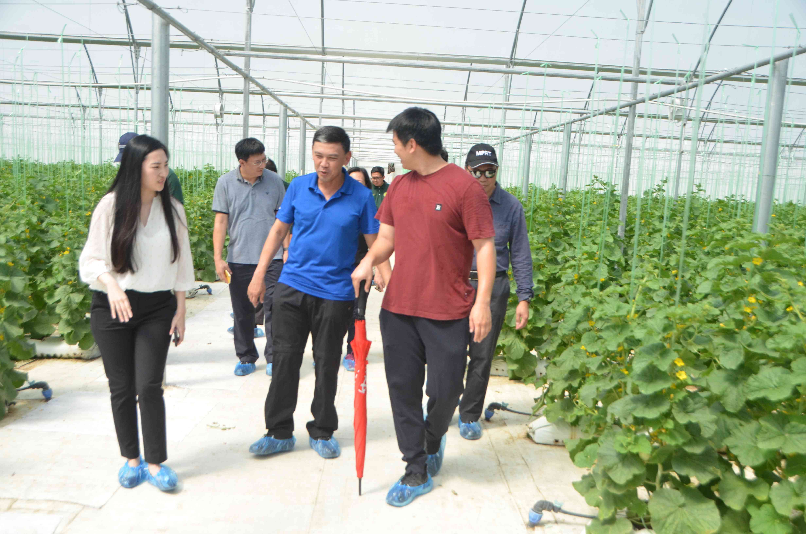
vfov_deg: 36.7
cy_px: 267
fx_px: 804
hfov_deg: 53.2
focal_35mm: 36
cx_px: 403
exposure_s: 1/6400
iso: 1000
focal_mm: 24
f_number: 5.6
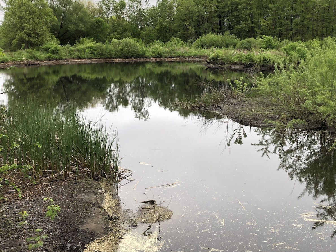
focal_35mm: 47
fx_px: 456
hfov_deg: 40.2
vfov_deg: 30.8
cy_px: 97
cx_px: 201
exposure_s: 1/120
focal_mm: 3.99
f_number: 1.8
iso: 64
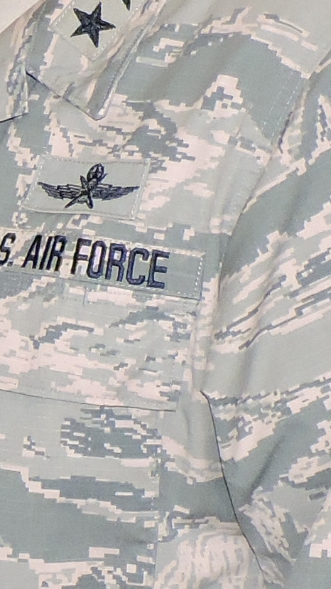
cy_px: 462
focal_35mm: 200
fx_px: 3119
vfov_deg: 10.7
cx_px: -553
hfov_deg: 5.8
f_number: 3.2
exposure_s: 1/30
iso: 200
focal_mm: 5.9
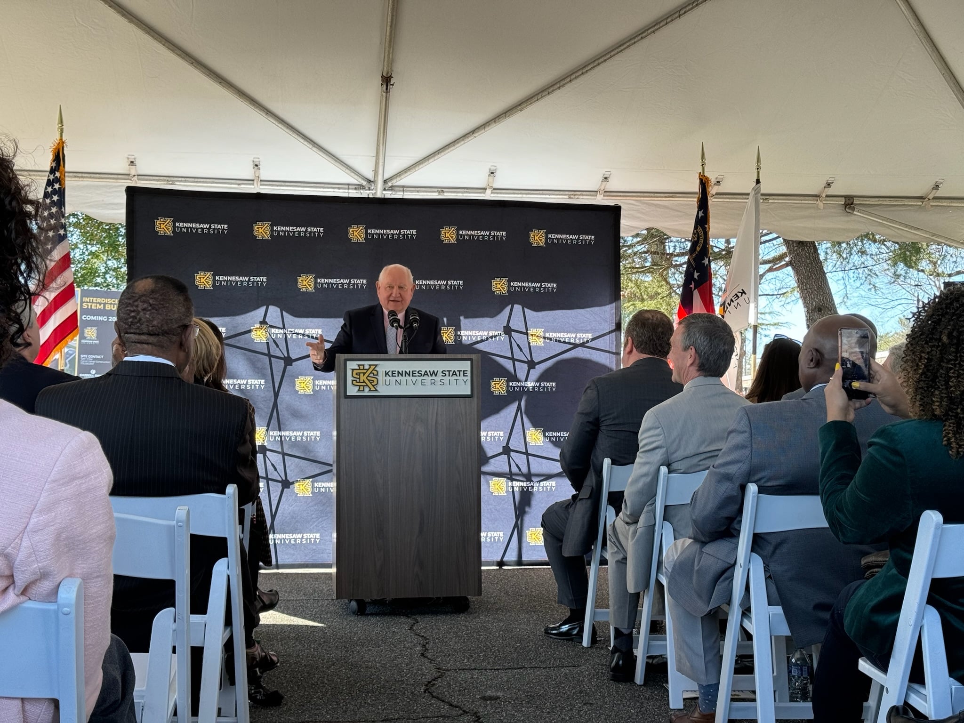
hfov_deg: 39.7
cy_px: 362
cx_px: 482
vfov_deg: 30.3
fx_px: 1337
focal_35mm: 48
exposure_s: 1/241
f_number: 1.78
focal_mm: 6.86
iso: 64
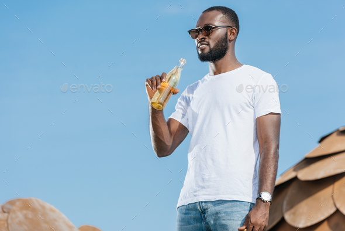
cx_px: 172
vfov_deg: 6.9
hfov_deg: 10.3
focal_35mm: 200
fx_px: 1918
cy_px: 116
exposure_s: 1/250
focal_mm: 200
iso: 100
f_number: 8
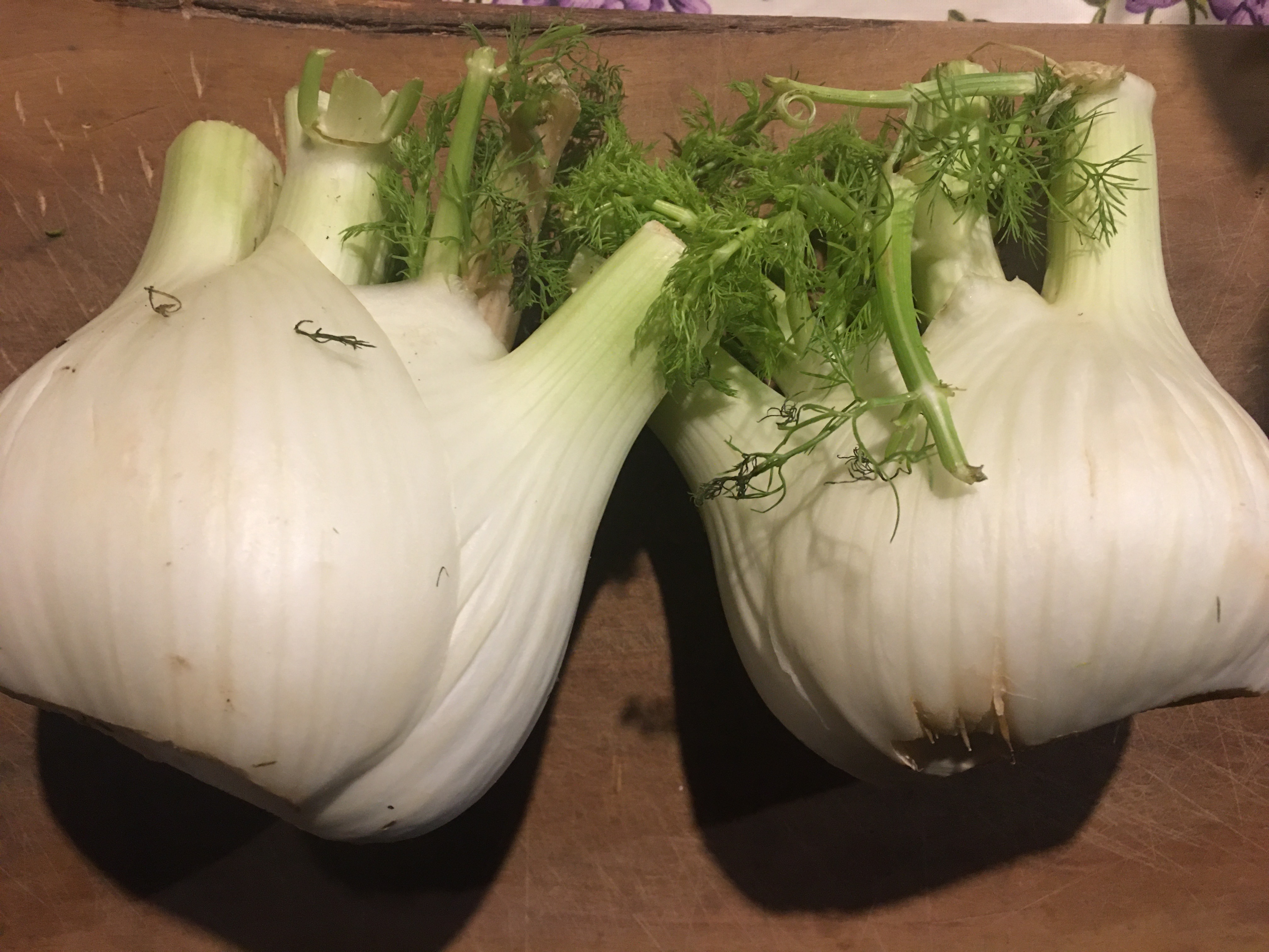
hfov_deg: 61.7
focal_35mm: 29
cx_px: 634
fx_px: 1063
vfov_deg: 48.2
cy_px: 476
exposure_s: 1/8
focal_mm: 4.15
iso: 100
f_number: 2.2
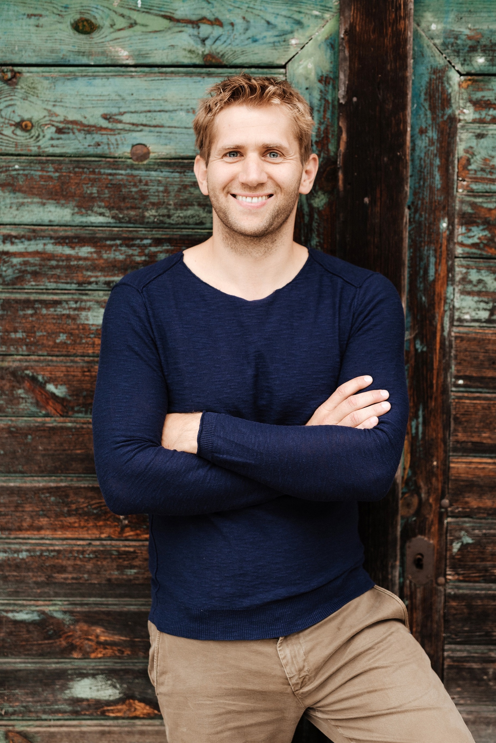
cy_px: 366
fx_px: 1135
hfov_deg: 24.6
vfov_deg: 36.2
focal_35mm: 55
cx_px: 259
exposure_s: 1/160
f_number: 2.2
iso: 110
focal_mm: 50
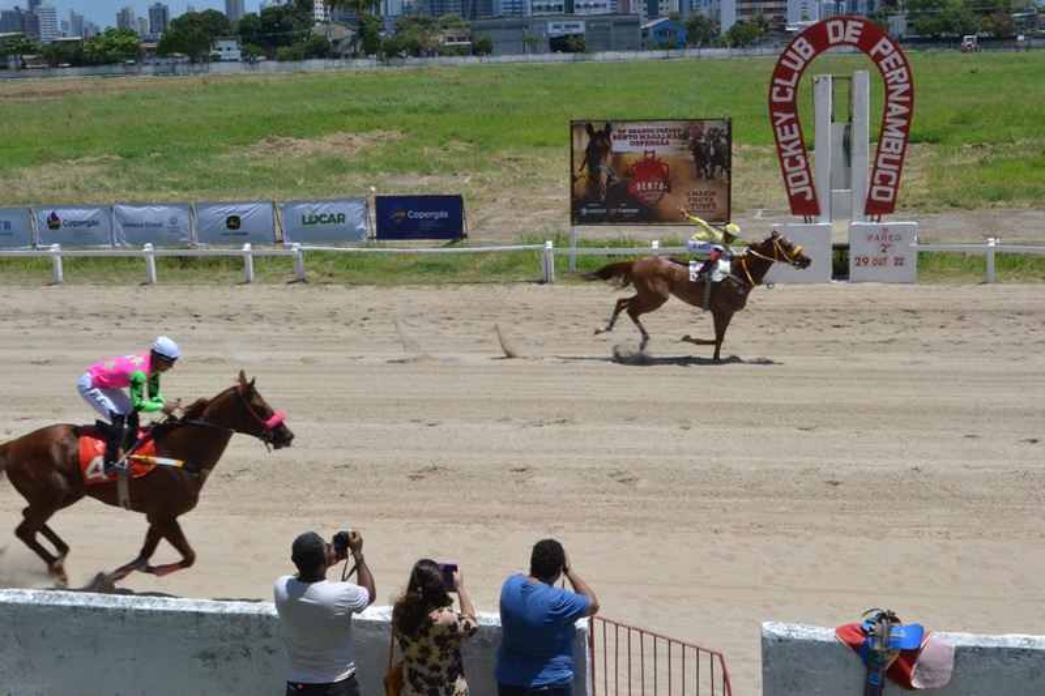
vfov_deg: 26.5
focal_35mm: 51
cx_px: 522
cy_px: 348
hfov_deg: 38.9
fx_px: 1480
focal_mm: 34
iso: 1600
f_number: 22
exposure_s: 1/500
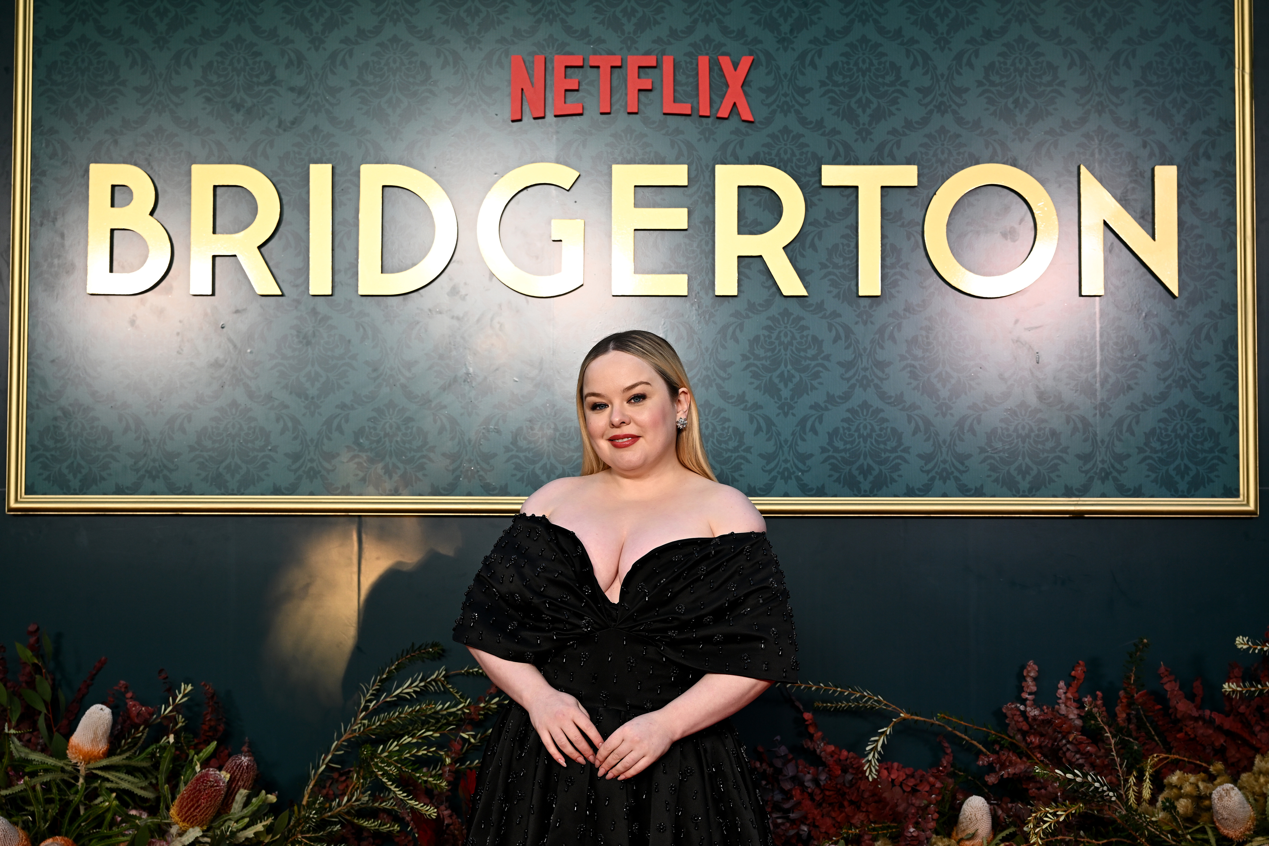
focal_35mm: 47
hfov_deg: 41.9
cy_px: 423
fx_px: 1657
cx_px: 634
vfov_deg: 28.6
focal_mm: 47
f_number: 5
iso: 400
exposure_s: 1/200
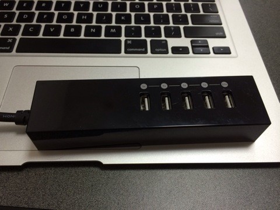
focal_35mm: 30
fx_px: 243
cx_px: 140
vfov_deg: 46.8
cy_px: 105
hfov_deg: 60.0
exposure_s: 1/30
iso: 80
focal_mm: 4.12
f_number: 2.2
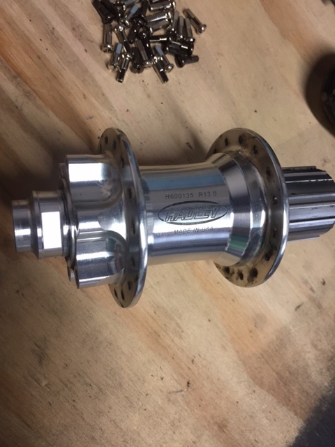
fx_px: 374
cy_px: 224
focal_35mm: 29
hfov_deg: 48.2
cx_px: 168
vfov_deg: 61.7
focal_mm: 4.15
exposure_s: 1/30
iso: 125
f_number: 2.2
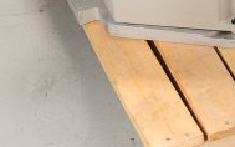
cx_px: 338
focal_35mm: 162
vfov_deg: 8.0
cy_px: -58
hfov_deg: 12.4
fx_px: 1037
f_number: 11
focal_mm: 50
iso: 320
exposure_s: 1/160
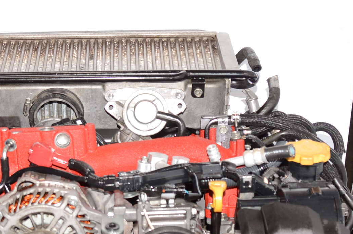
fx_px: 832
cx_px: 47
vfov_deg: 15.5
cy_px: 270
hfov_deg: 23.4
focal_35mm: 85
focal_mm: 24
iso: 100
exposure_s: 1/60
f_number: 4.5
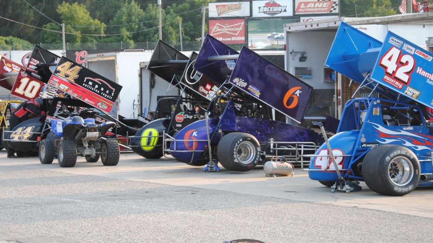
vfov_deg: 12.6
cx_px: 204
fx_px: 1102
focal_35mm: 96
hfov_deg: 22.2
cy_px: 90
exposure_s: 1/125
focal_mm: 52
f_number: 5.6
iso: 180
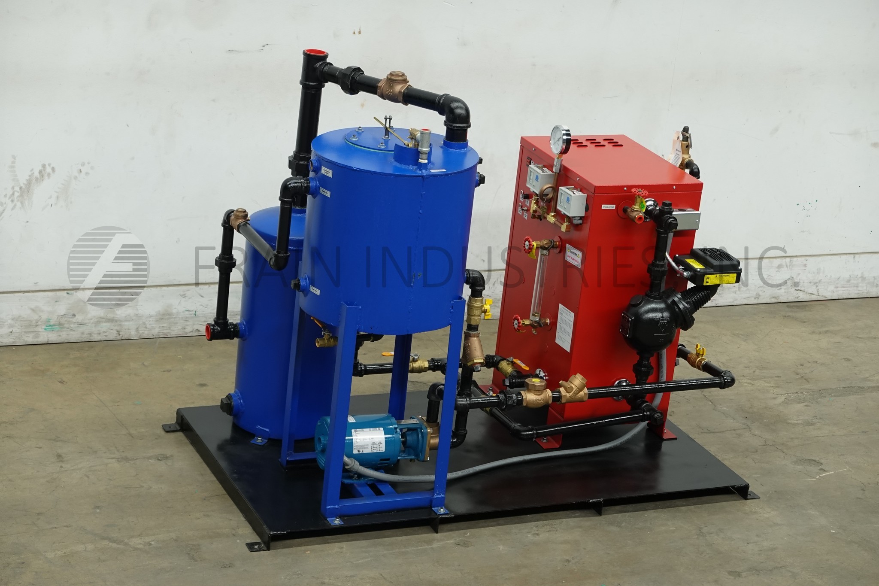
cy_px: 293
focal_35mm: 85
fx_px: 2075
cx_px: 440
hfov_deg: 23.9
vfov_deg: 16.1
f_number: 4
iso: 500
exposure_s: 1/100
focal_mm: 31.46
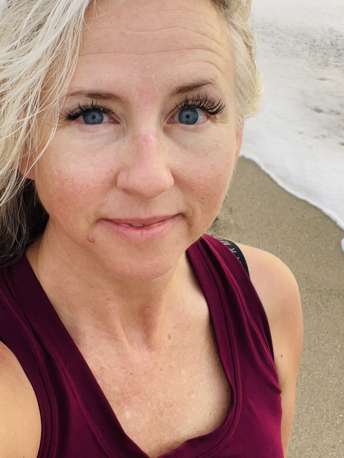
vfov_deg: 32.6
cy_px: 186
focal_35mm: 59
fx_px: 782
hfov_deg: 24.8
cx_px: 167
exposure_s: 1/121
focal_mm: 2.71
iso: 50
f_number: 2.2
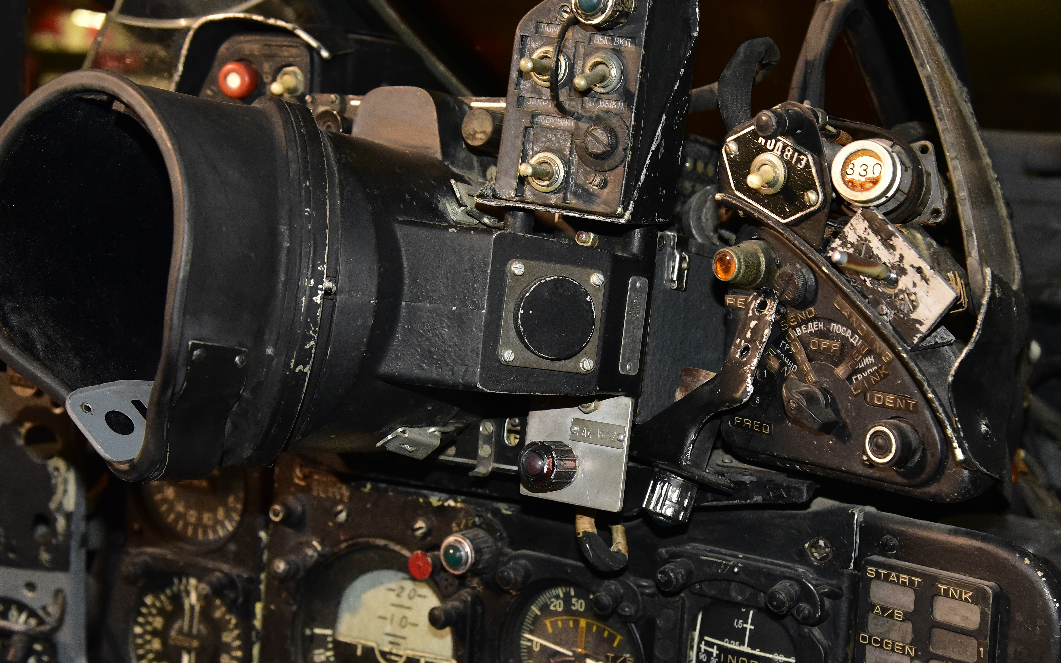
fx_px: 1908
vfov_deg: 19.7
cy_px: 285
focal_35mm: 66
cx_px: 488
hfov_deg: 31.1
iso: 3200
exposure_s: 1/50
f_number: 6.3
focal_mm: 55
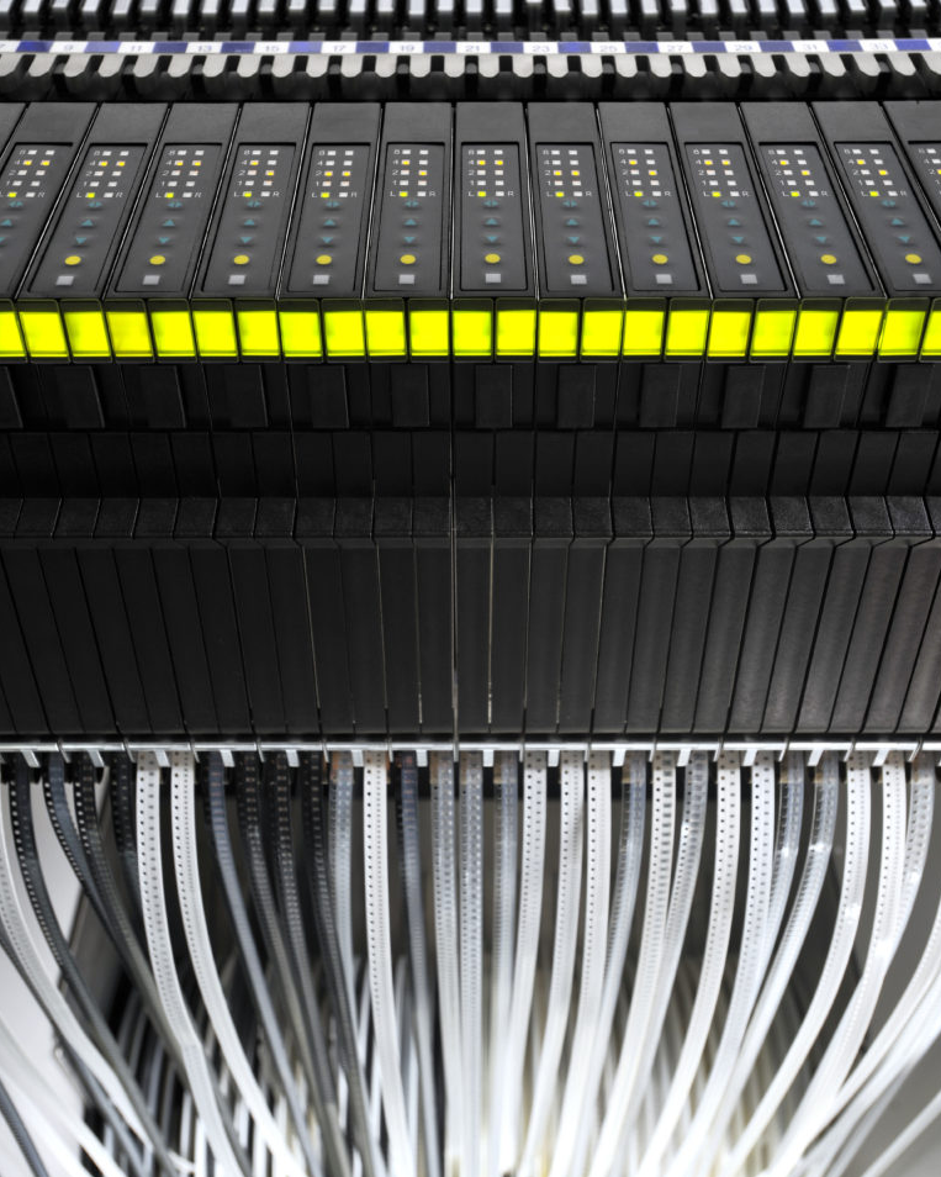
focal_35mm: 34
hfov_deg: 43.4
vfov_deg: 52.6
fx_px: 1184
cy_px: 494
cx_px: 471
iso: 100
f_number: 8
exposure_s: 1/2
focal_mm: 30
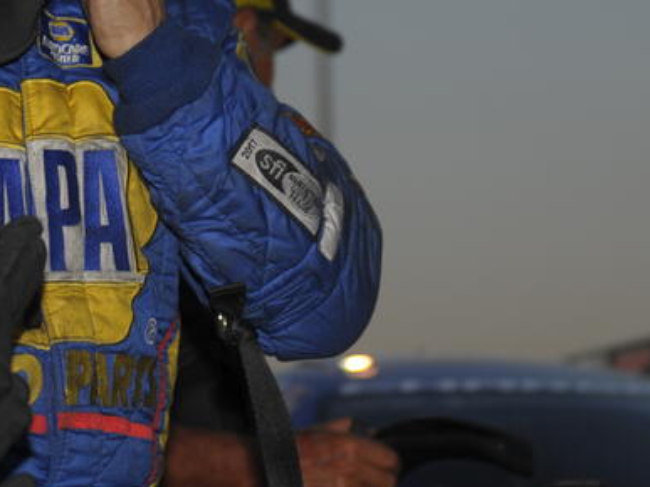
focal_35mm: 159
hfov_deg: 12.3
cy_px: 97
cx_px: 22
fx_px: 2985
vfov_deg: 9.3
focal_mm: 50
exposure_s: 1/640
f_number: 2.8
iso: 200
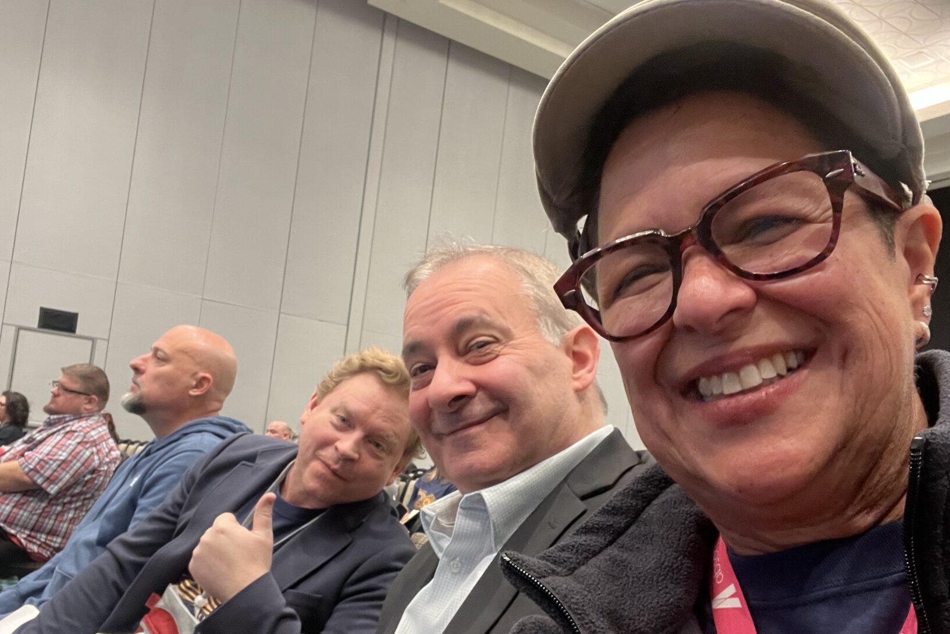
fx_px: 792
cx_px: 451
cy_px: 391
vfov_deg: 43.3
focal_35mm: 30
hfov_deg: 61.9
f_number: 2.2
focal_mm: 2.71
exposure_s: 1/30
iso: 320
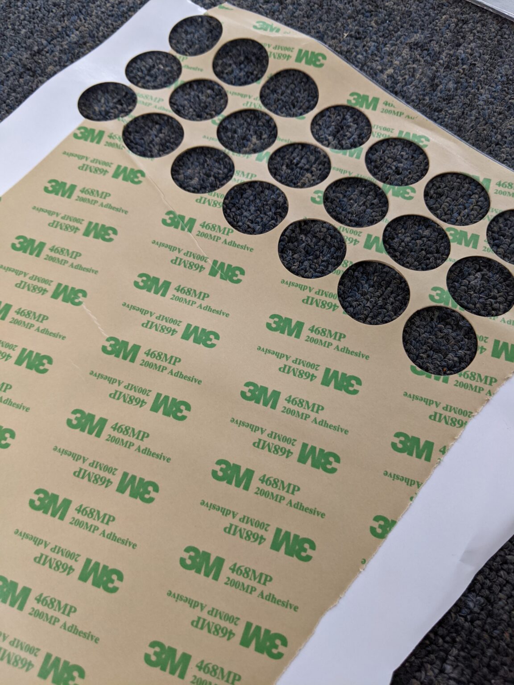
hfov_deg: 51.4
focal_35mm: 27
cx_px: 257
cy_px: 342
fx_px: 535
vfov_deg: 65.3
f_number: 1.8
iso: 90
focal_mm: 4.44
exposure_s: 1/120
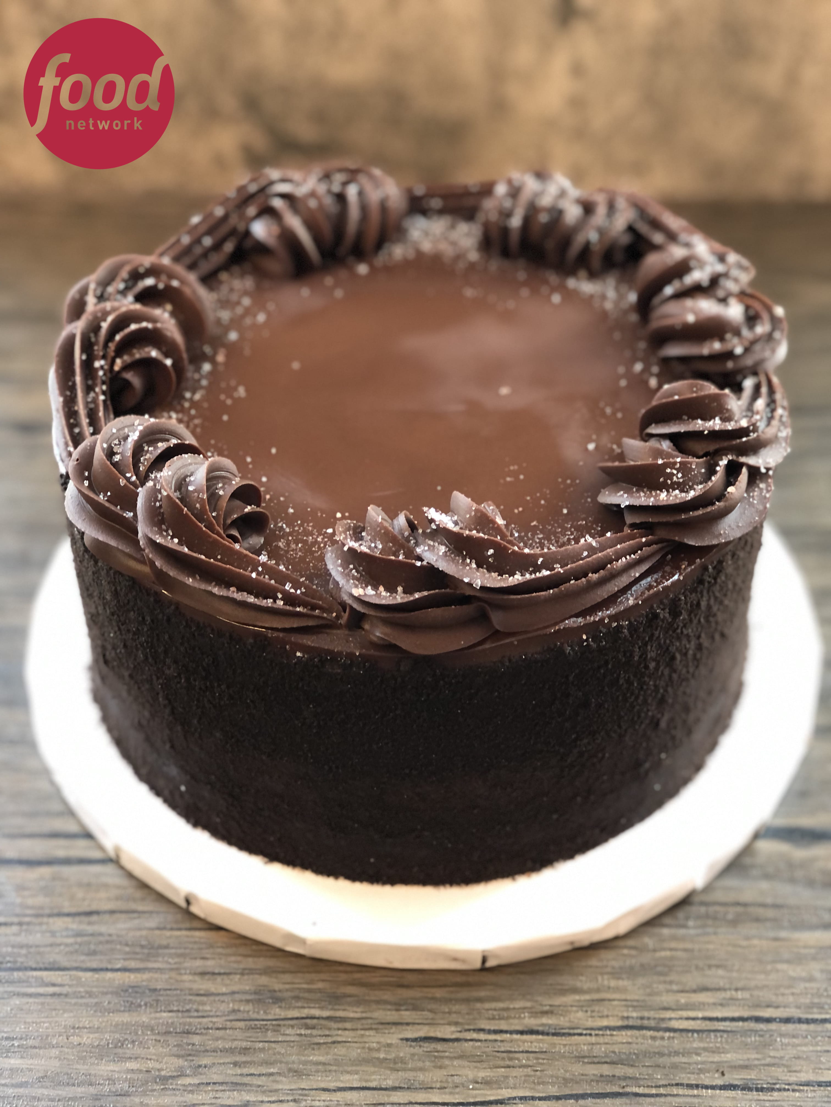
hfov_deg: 25.7
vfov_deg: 33.8
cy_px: 554
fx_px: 1824
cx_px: 416
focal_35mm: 57
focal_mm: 6.6
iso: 200
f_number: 2.8
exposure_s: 1/30
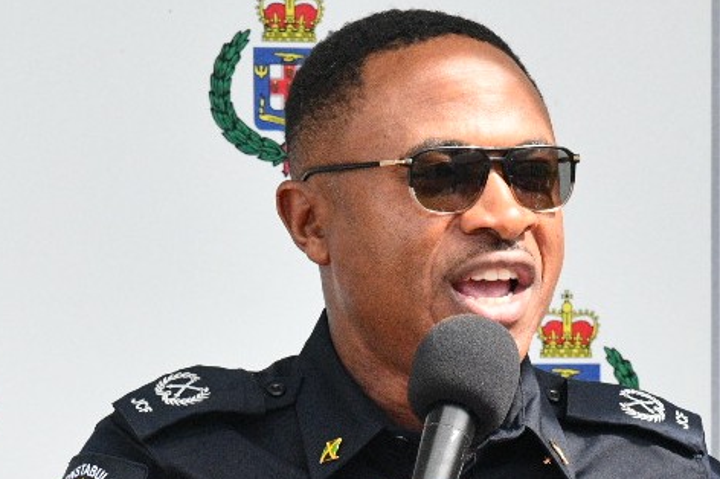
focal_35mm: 228
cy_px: 416
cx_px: 442
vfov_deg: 6.0
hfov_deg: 9.0
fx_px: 4557
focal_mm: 120
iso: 2500
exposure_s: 1/640
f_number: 13
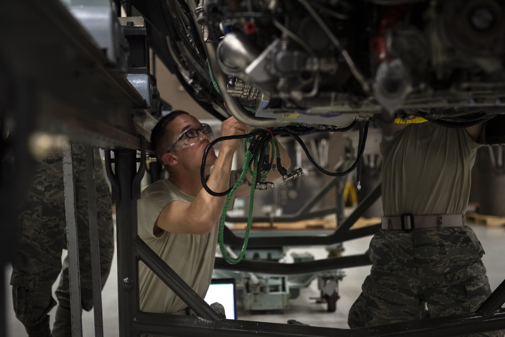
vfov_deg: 19.5
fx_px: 982
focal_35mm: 70
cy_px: 168
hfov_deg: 28.8
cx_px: 252
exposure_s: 1/200
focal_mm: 70
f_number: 4
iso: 2500
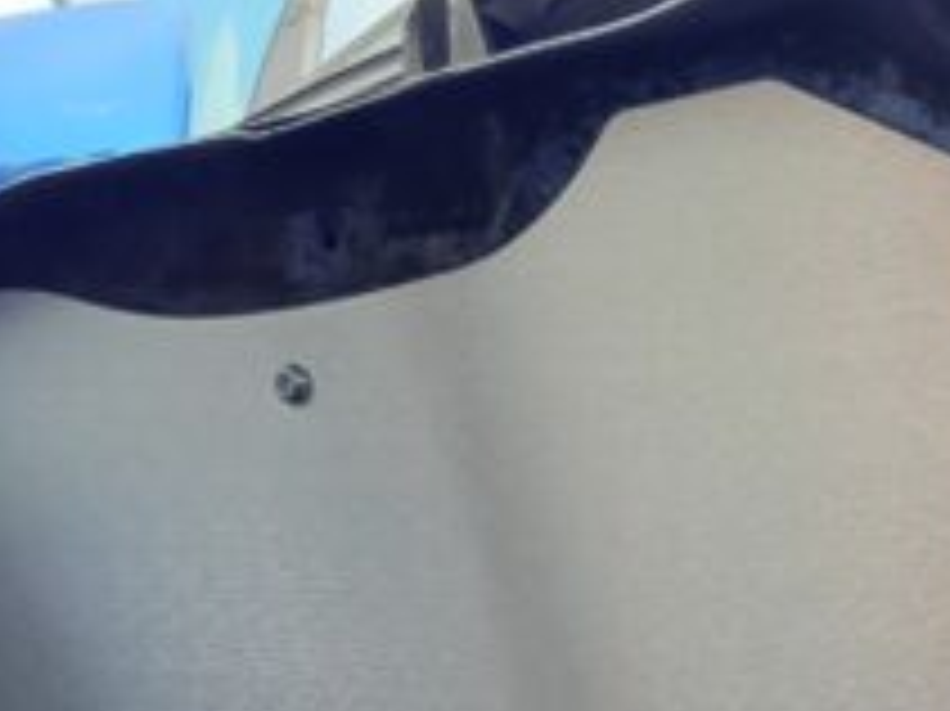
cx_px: 351
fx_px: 3456
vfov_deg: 11.3
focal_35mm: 126
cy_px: 1071
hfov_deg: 15.6
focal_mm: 5.4
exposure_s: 1/241
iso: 40
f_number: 1.8
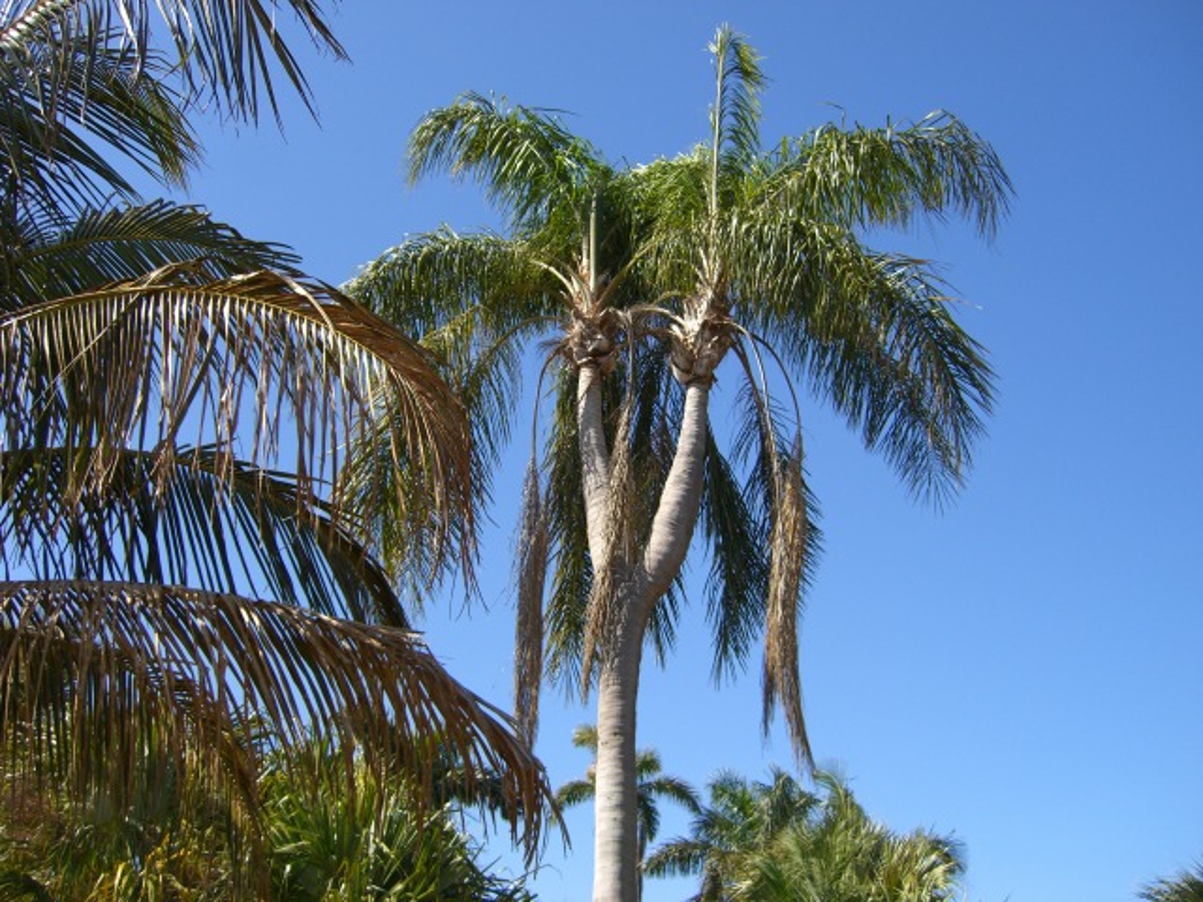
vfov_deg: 37.7
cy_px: 451
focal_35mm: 38
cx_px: 602
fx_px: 1321
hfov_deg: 49.0
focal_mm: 7.9
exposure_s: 1/800
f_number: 2.8
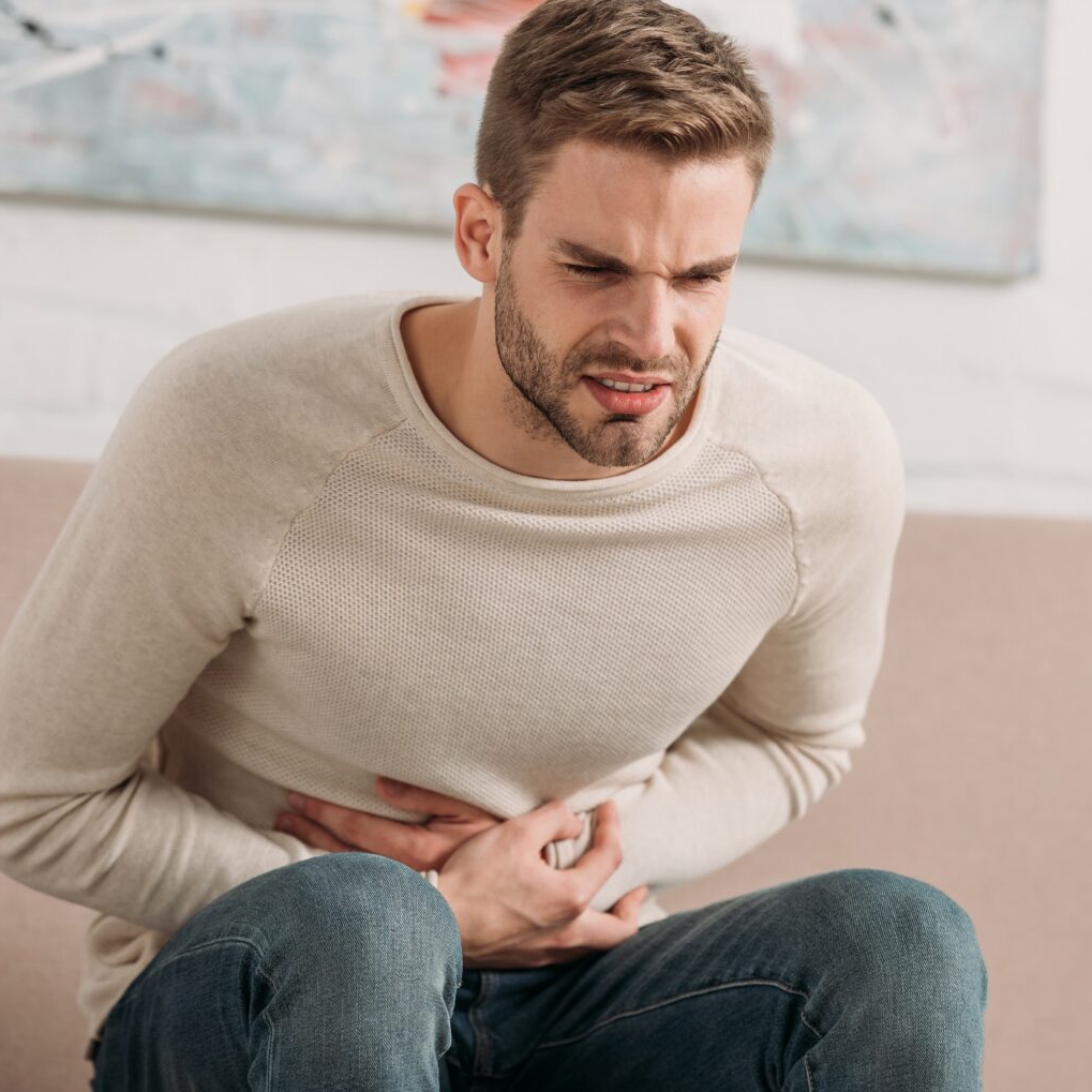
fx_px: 7317
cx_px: 624
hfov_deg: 8.5
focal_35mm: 205
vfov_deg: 8.5
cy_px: 548
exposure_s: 1/200
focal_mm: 160
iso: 100
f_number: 3.5
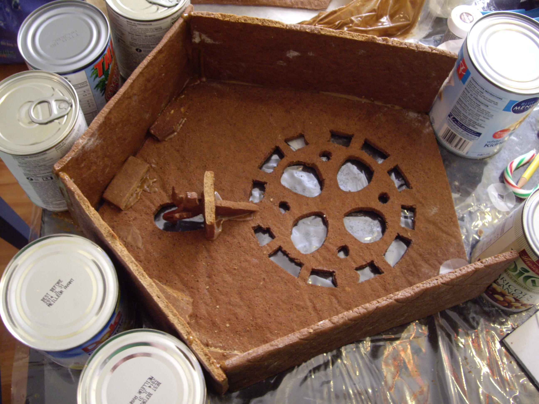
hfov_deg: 49.0
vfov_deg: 37.7
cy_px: 202
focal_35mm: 38
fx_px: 592
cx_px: 270
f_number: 2.8
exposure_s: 1/15
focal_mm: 7.9
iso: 200
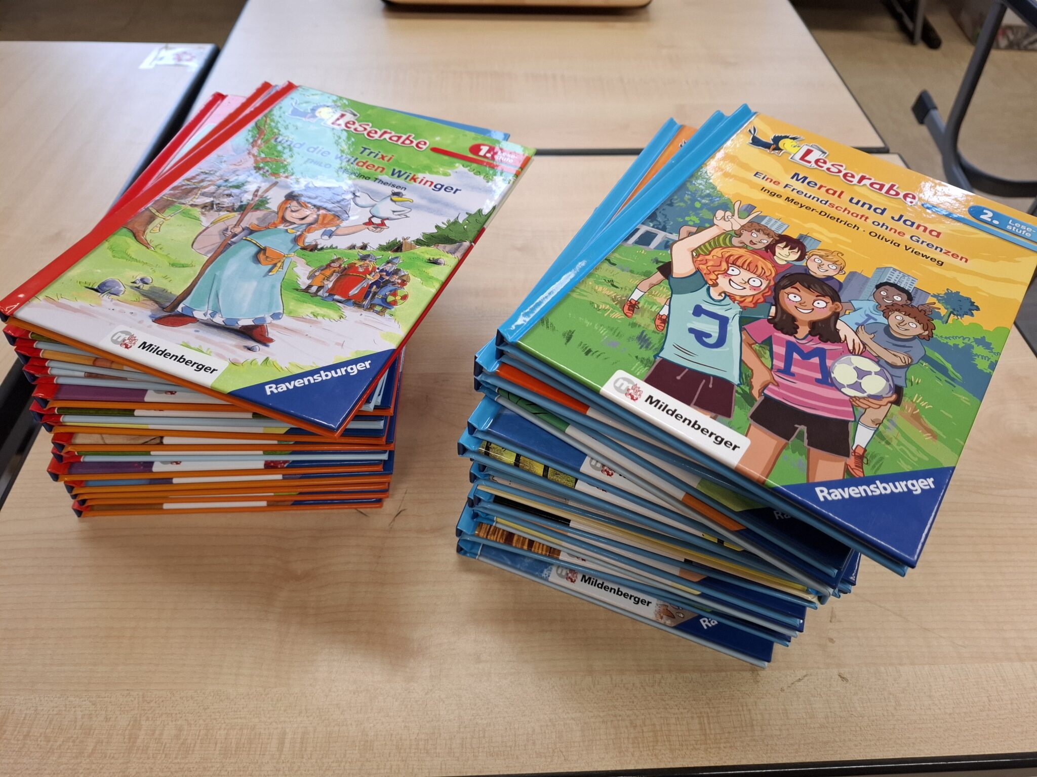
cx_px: 518
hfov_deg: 73.9
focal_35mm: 23
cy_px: 388
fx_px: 689
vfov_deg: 58.9
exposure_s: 1/100
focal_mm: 5.54
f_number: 1.8
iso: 200
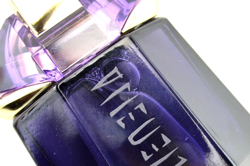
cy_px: 126
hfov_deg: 28.6
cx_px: 143
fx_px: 491
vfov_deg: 19.0
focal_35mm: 71
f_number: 5.6
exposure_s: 1/125
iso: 800
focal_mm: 31
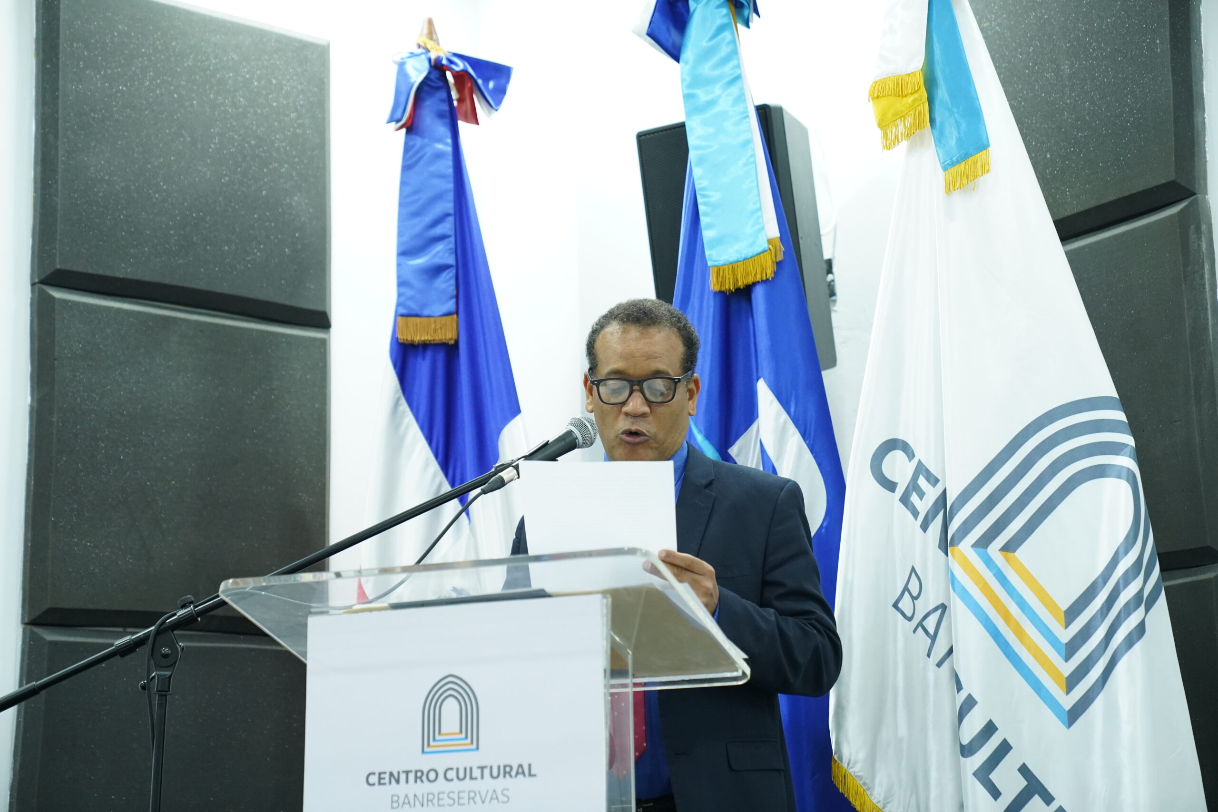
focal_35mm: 70
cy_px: 406
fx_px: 2368
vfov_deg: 19.5
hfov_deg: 28.8
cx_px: 609
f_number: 3.2
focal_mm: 70
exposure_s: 1/160
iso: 4000
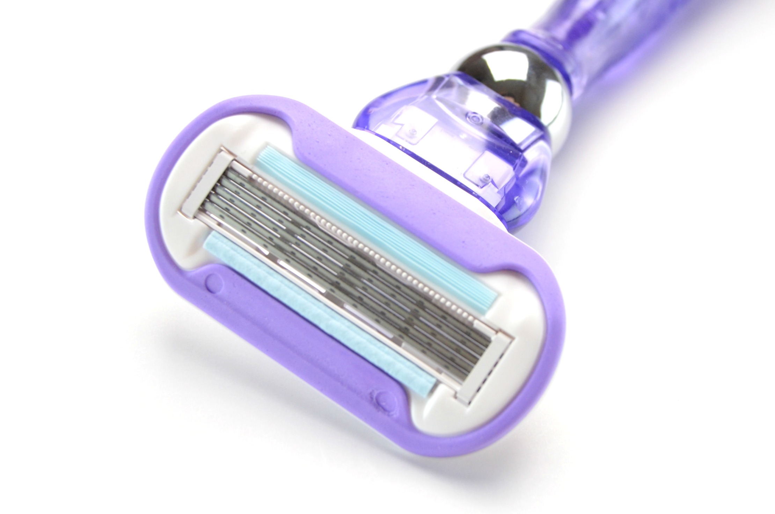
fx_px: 903
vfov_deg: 31.8
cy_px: 257
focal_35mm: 42
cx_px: 388
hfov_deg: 46.5
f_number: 5.6
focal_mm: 28
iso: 800
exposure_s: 1/125
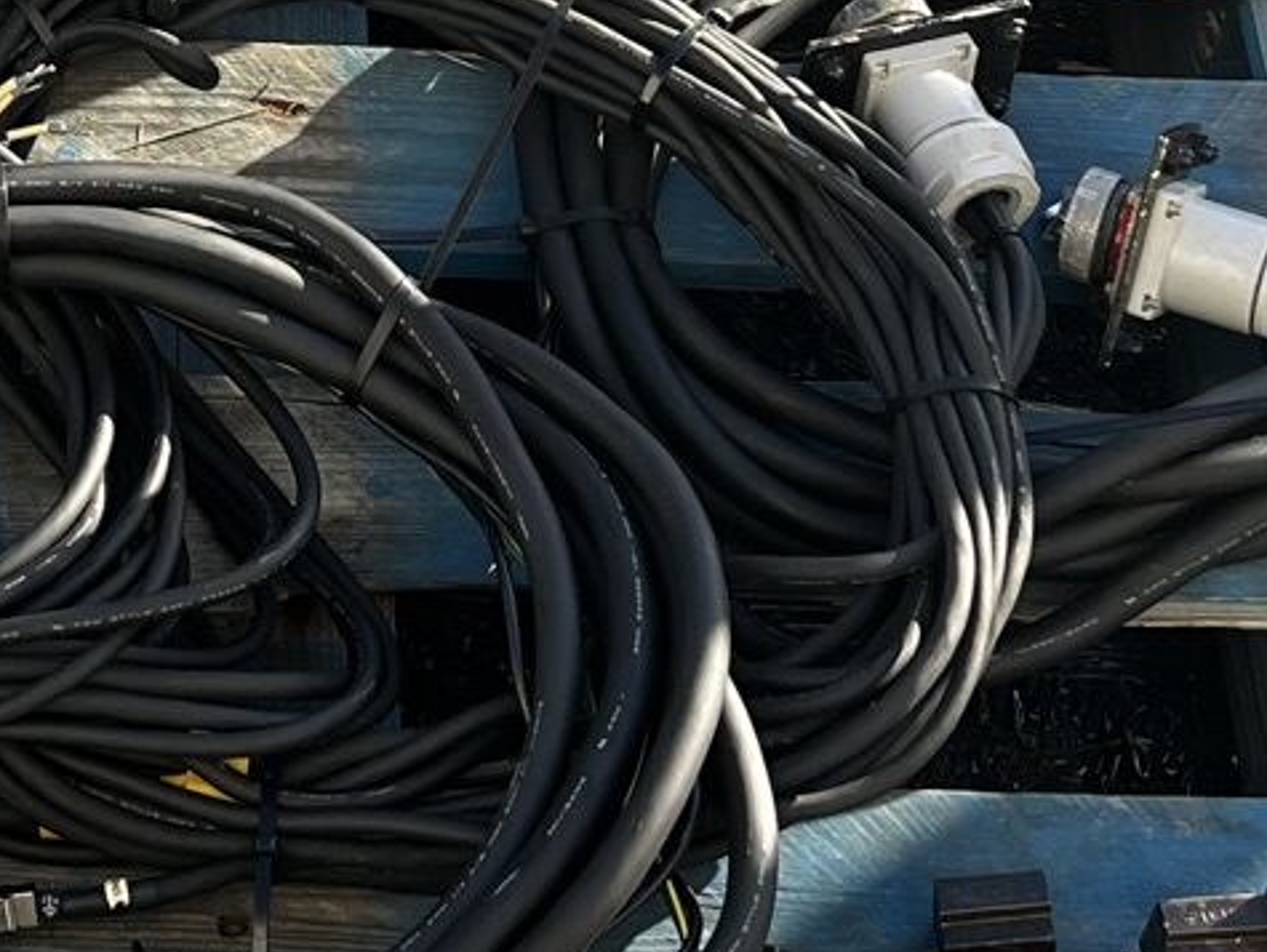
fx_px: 4102
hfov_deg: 17.1
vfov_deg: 12.8
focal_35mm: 112
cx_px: -53
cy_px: -312
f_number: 1.5
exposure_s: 1/700
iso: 50
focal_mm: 5.7
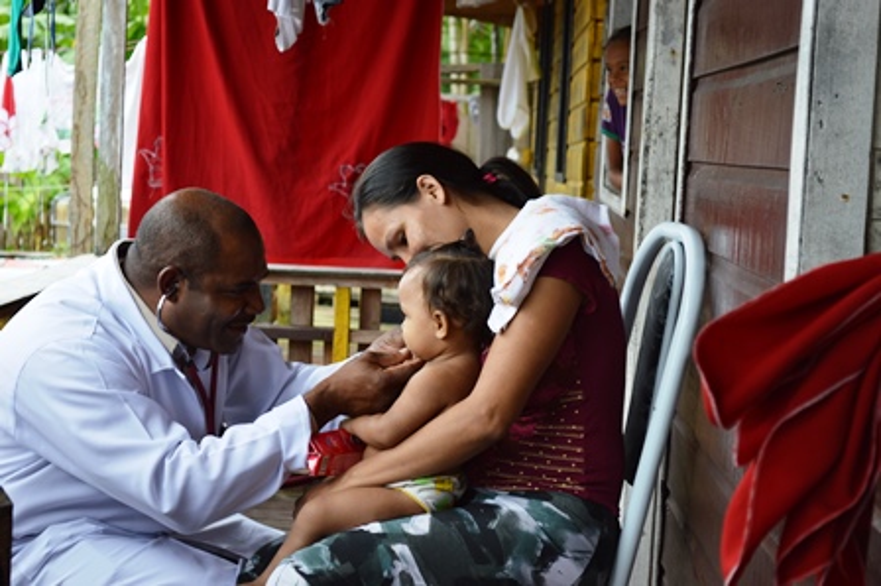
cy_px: 293
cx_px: 440
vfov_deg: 16.5
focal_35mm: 82
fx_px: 2017
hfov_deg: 24.6
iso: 180
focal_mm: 55
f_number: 5.6
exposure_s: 1/125
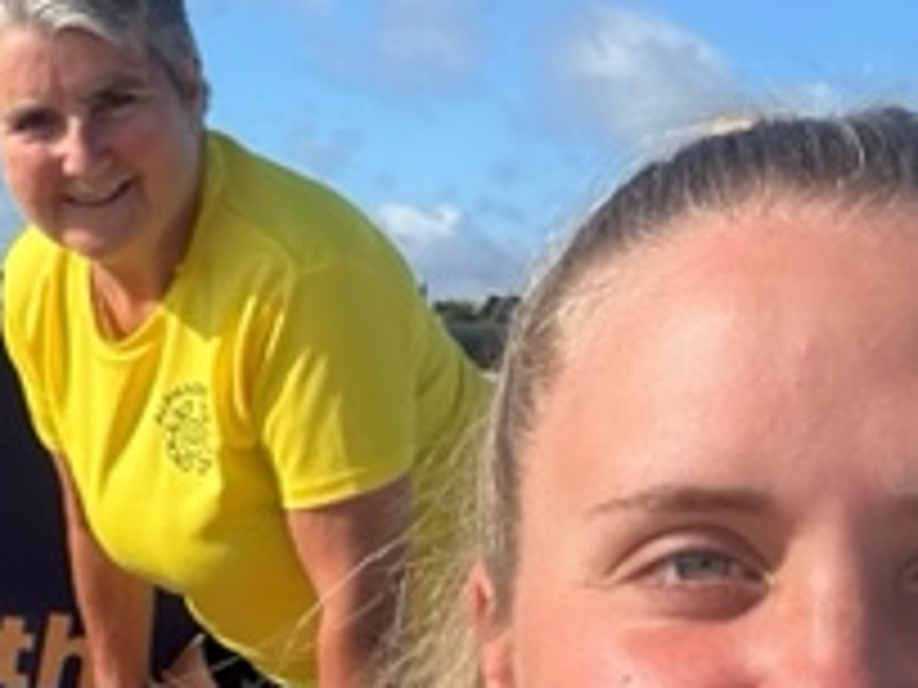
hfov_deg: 24.5
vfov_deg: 19.6
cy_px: 742
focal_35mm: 72
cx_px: -176
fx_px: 1909
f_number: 1.9
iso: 25
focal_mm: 2.69
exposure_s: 1/1684
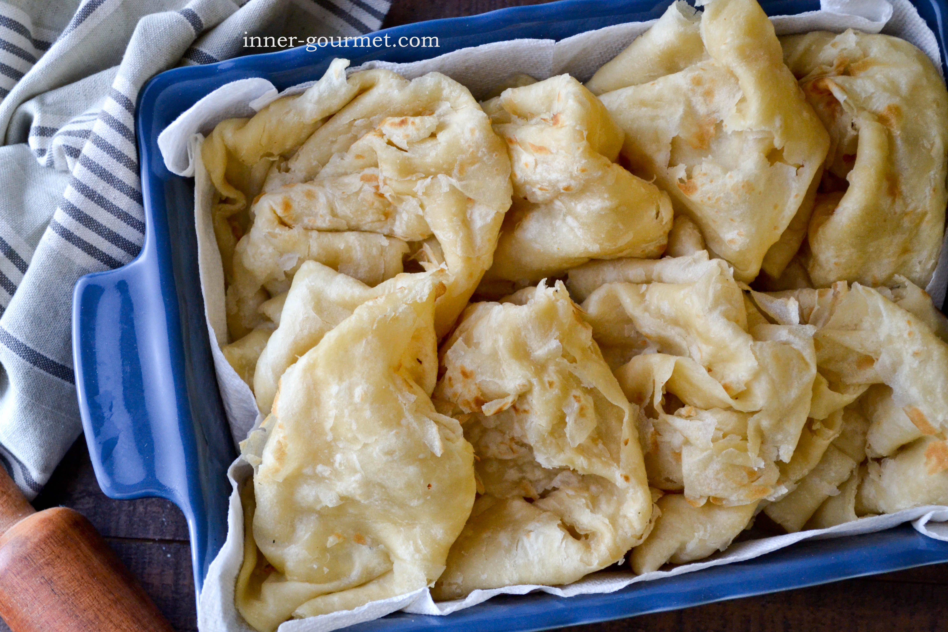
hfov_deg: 33.4
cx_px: 474
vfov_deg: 22.6
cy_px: 316
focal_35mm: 60
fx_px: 1580
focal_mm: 40
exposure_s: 1/50
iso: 1600
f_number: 5.3
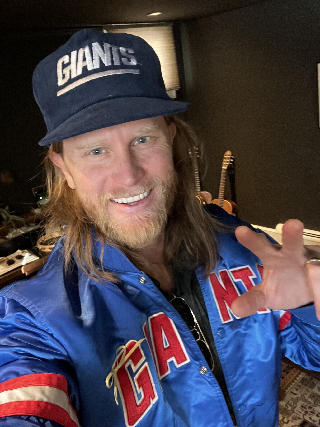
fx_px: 370
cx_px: 160
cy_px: 214
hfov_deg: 46.8
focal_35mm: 30
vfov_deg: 60.0
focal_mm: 2.71
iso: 500
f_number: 2.2
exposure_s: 1/30
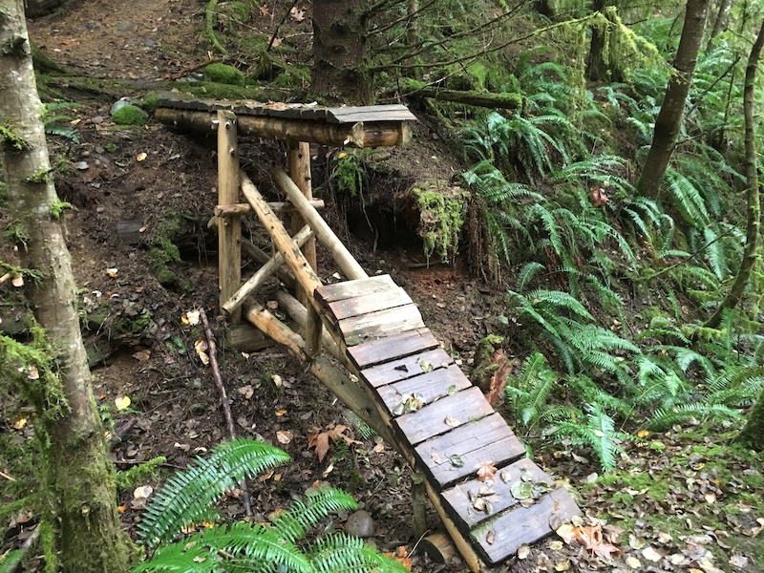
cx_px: 382
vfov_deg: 48.2
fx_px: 640
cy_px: 286
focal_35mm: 29
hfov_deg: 61.7
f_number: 2.2
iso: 64
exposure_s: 1/4
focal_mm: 4.15
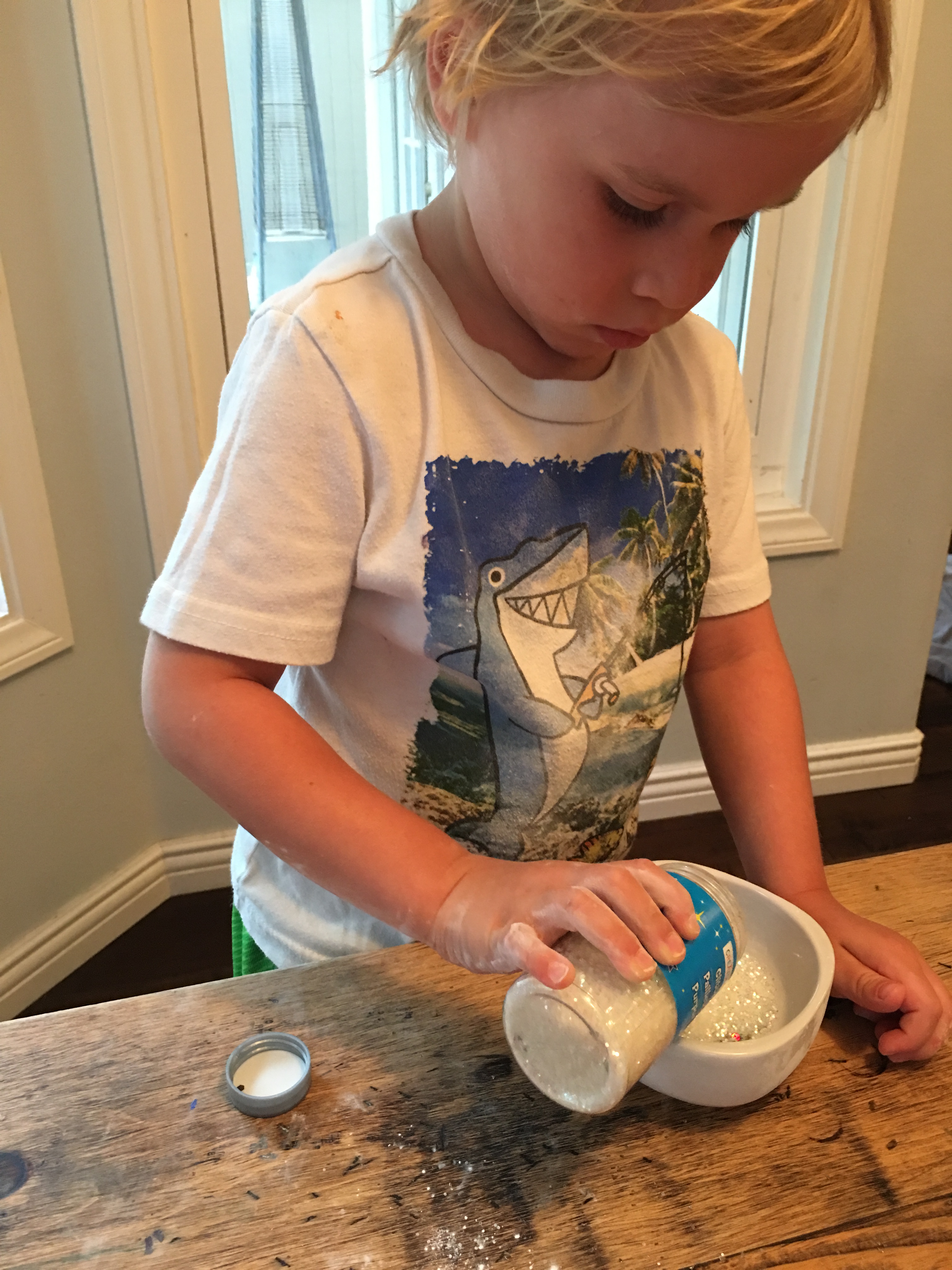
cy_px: 635
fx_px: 1063
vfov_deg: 61.7
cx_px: 476
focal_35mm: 29
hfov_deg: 48.2
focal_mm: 4.15
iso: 100
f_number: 2.2
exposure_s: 1/15
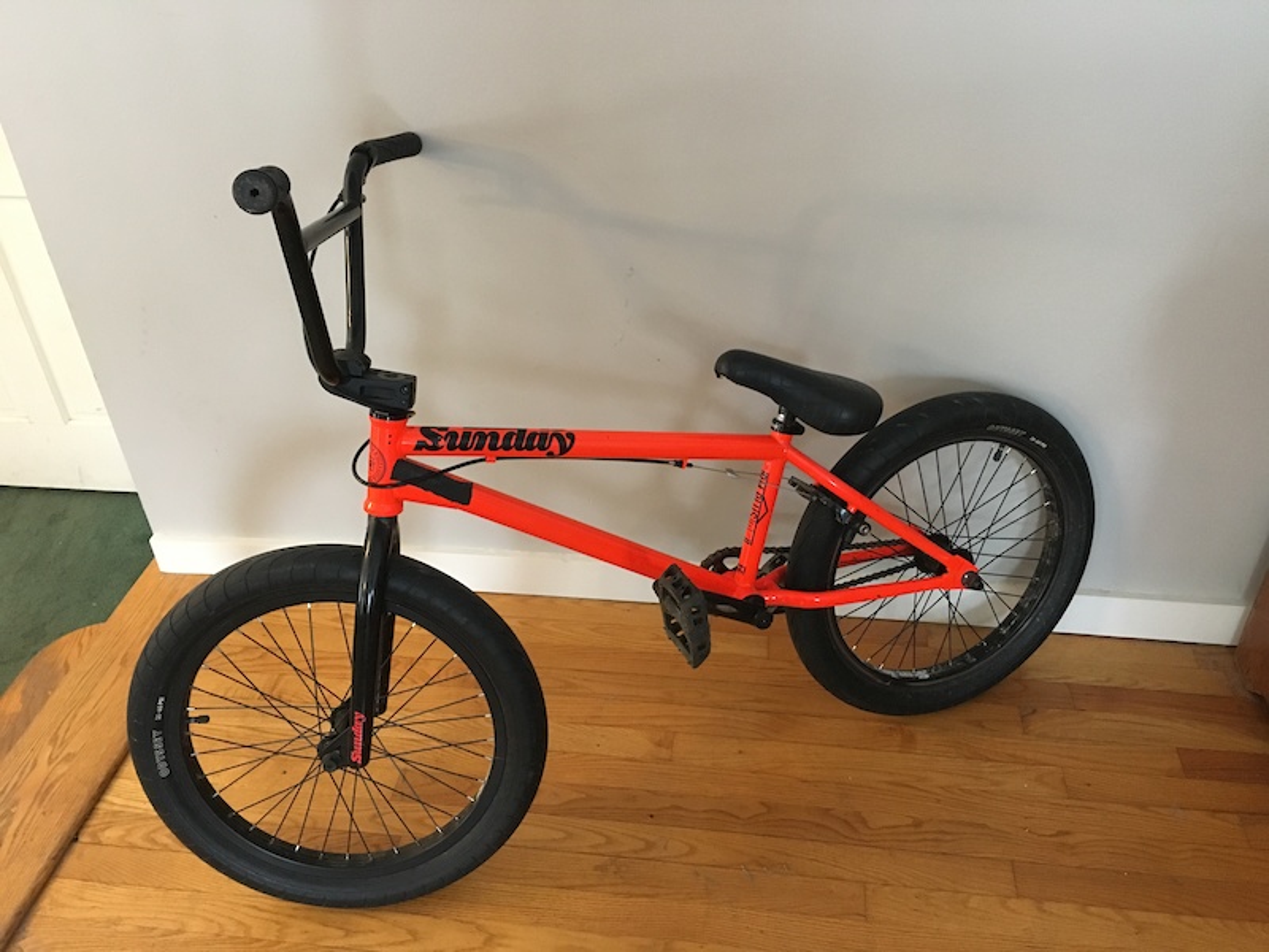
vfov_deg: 48.2
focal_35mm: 29
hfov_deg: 61.7
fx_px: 1063
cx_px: 634
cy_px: 476
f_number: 2.2
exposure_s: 1/15
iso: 200
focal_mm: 4.15
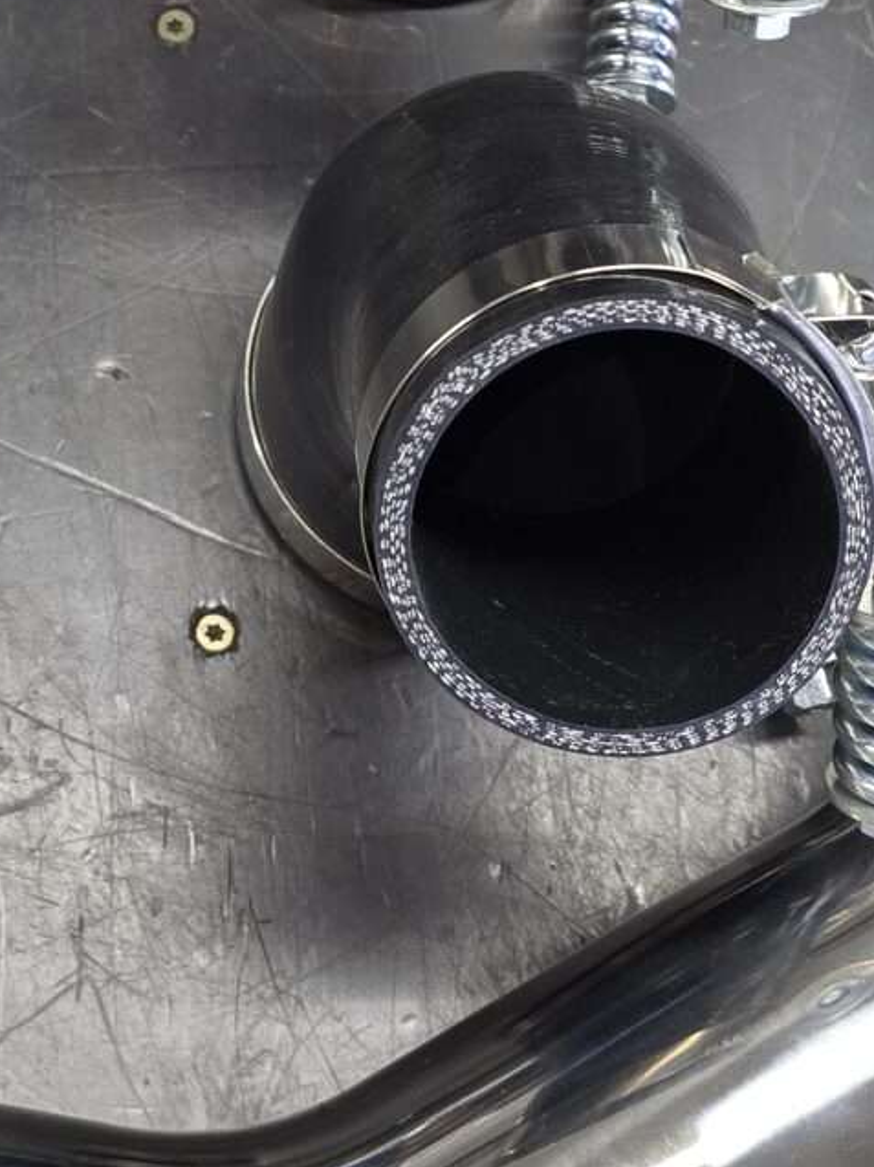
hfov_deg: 19.5
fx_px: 2494
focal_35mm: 74
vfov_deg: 26.2
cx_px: 59
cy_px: 381
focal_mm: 6.3
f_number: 1.7
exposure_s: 1/60
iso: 80
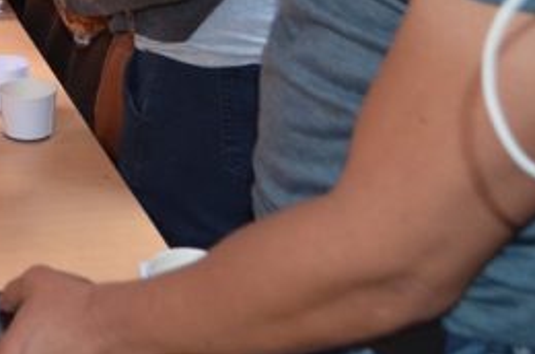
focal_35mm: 83
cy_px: -84
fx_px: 1230
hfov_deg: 23.5
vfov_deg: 15.7
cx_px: 0
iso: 1000
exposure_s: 1/60
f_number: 3.5
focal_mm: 18
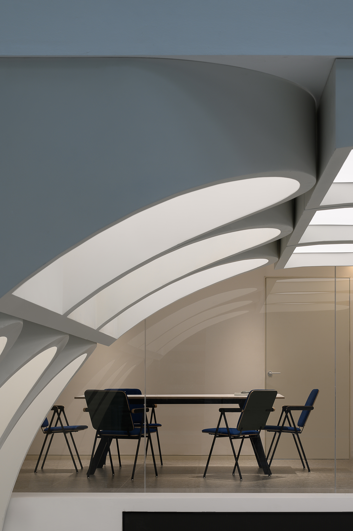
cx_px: 176
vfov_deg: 27.0
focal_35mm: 75
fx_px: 1104
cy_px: 266
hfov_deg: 18.2
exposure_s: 1/2.5
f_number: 8
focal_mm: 50
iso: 64
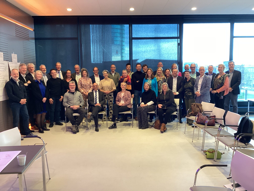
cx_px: 127
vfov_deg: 45.4
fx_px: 227
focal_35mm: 31
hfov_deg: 58.4
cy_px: 96
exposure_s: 1/50
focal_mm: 3.3
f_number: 2.4
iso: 200
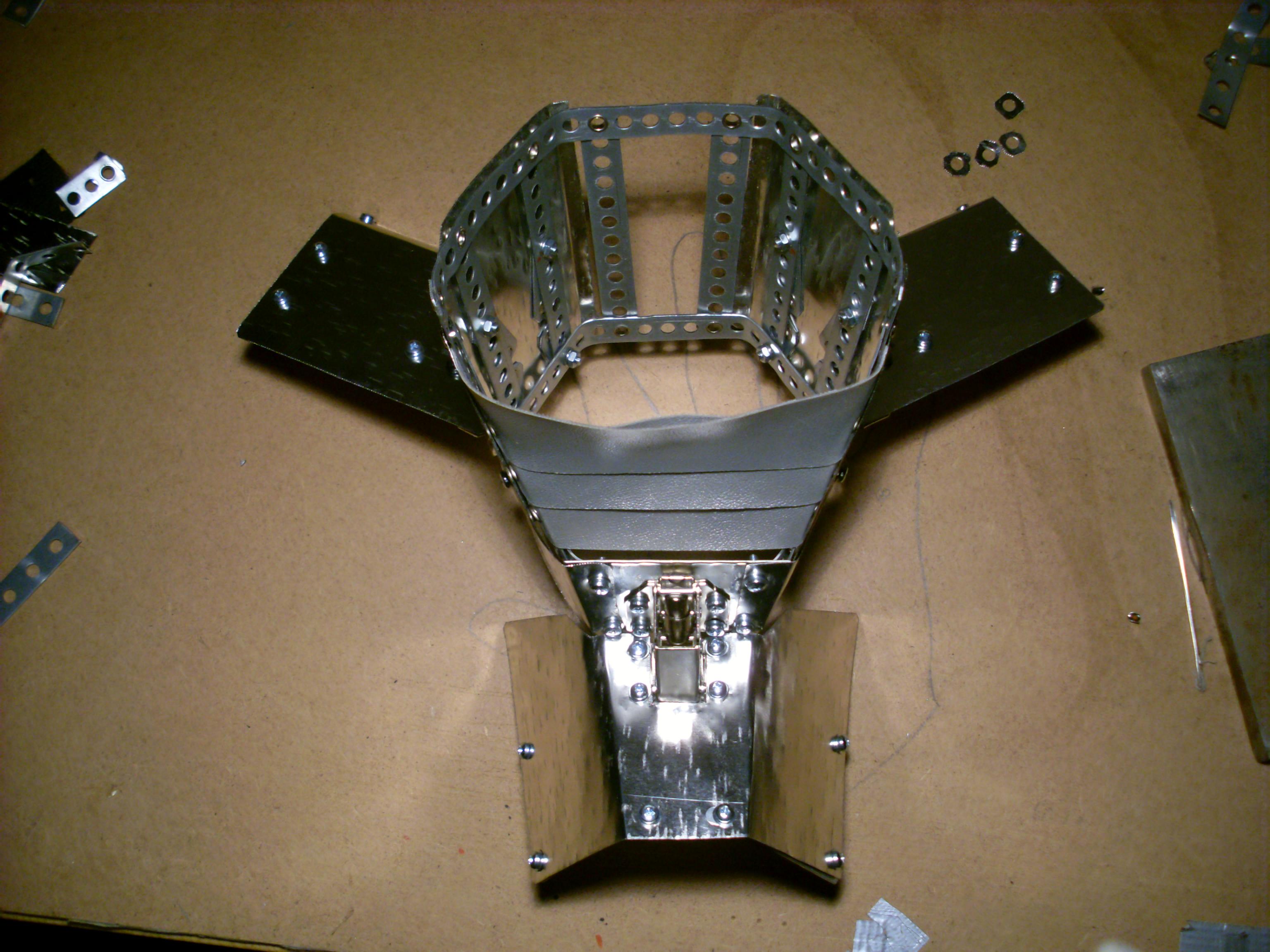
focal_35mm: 38
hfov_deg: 49.0
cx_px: 635
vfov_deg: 37.7
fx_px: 1394
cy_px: 476
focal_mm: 6.3
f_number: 3
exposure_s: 1/20
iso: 100
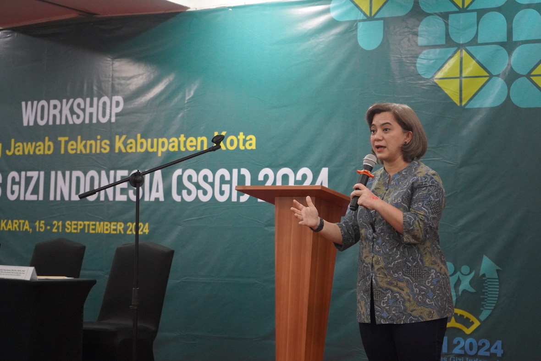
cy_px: 180
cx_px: 270
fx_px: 1052
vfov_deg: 19.5
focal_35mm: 70
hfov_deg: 28.8
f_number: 5.6
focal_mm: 70
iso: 12800
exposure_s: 1/160
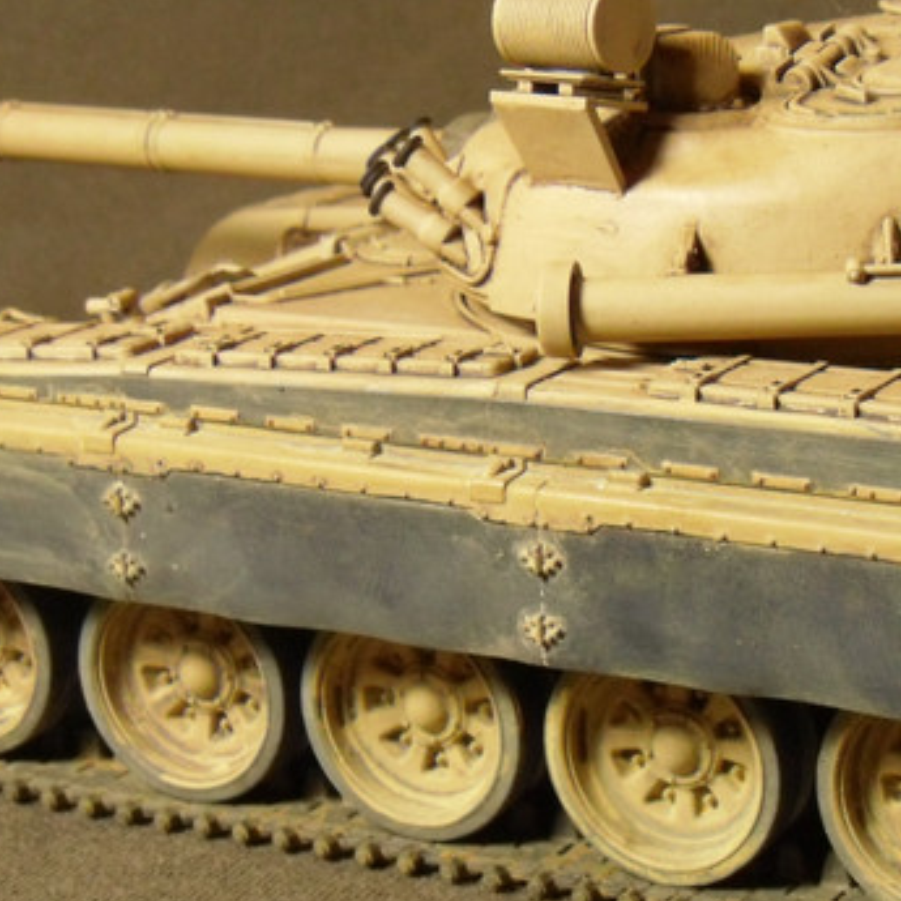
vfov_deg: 14.1
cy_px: 687
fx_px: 3622
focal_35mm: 123
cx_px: 936
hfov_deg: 13.9
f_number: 3.5
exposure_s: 1/45
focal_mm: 6.3
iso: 200
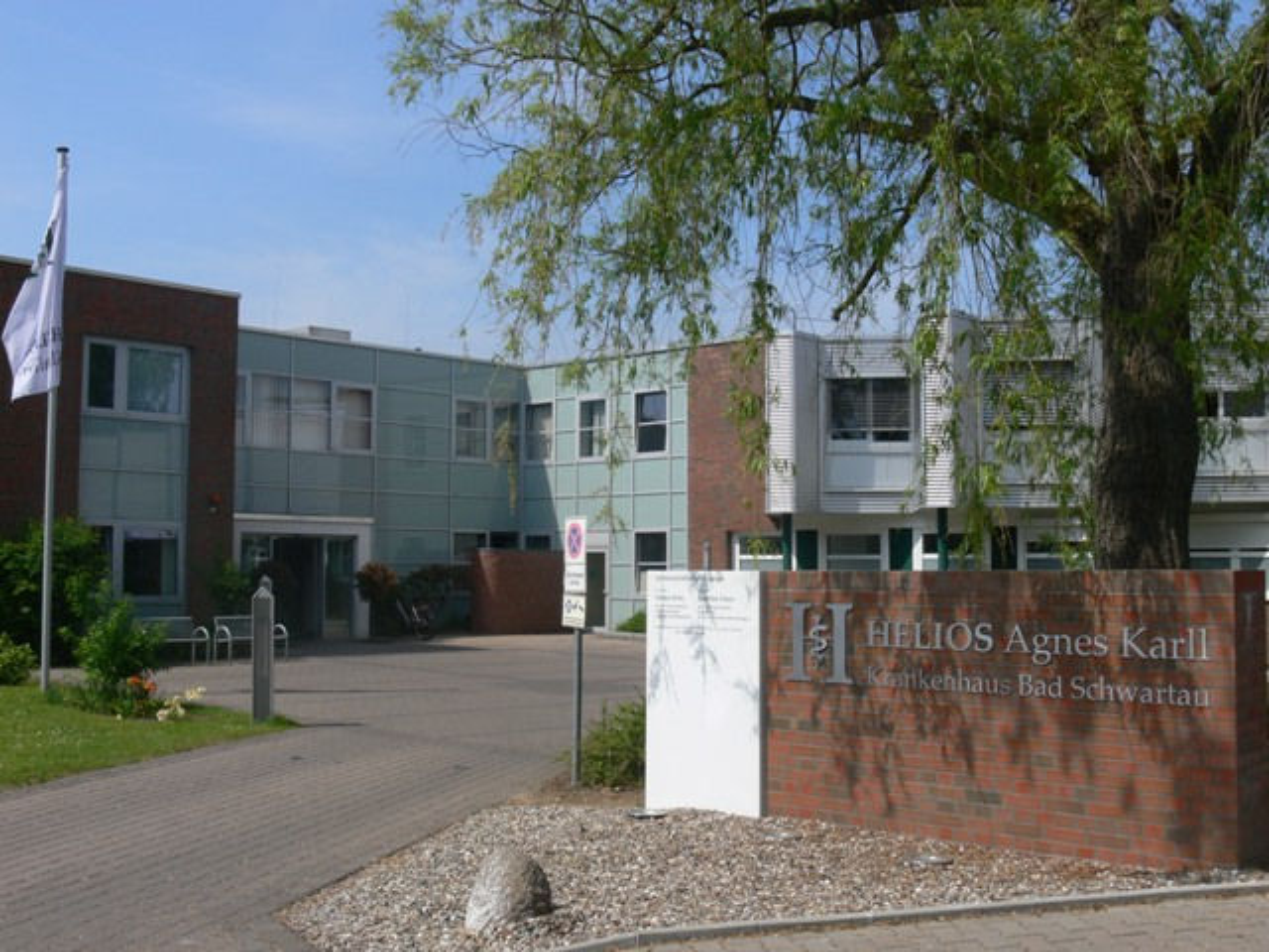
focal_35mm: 37
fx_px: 1356
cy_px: 476
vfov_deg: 38.7
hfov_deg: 50.1
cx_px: 634
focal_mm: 7.9
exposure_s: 1/320
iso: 80
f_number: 5.6
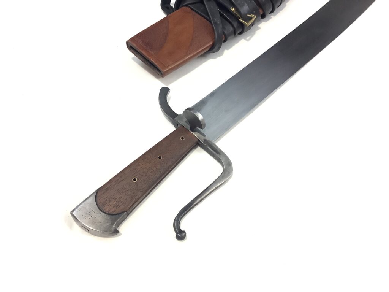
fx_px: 348
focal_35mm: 31
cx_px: 194
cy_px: 146
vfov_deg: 45.4
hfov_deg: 58.4
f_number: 2.4
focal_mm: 3.3
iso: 320
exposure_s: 1/60
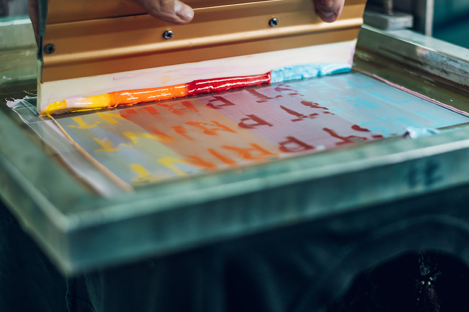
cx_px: 301
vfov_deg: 18.4
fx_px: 964
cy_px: 132
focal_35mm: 74
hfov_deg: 27.2
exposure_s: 1/125
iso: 250
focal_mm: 50
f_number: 1.8
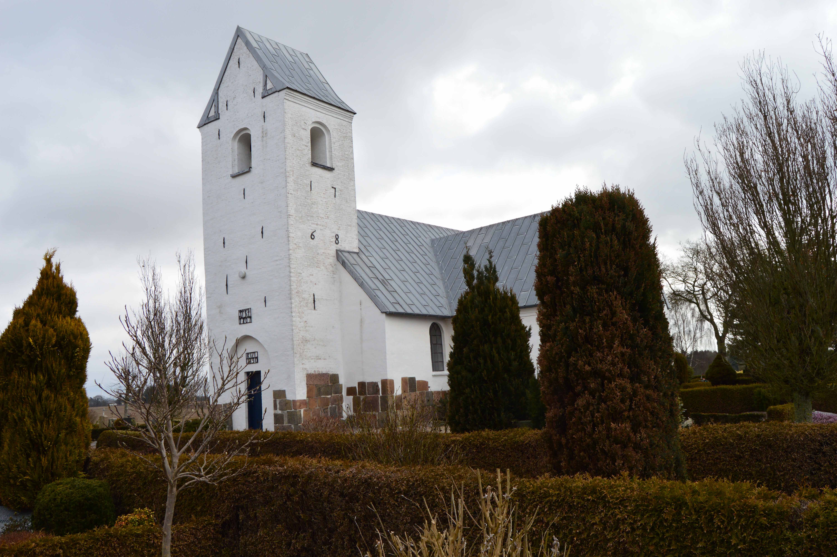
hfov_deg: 64.6
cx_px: 418
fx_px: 662
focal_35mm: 28
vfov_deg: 45.6
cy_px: 278
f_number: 11
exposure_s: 1/320
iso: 400
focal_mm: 19
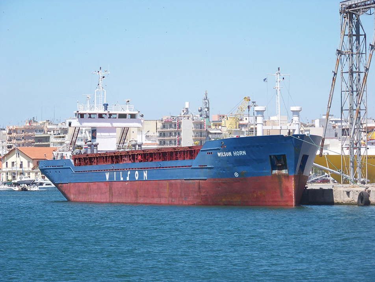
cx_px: 188
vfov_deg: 8.1
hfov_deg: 10.7
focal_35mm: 184
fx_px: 1993
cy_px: 141
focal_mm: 29.3
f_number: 3.6
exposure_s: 1/640
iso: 64
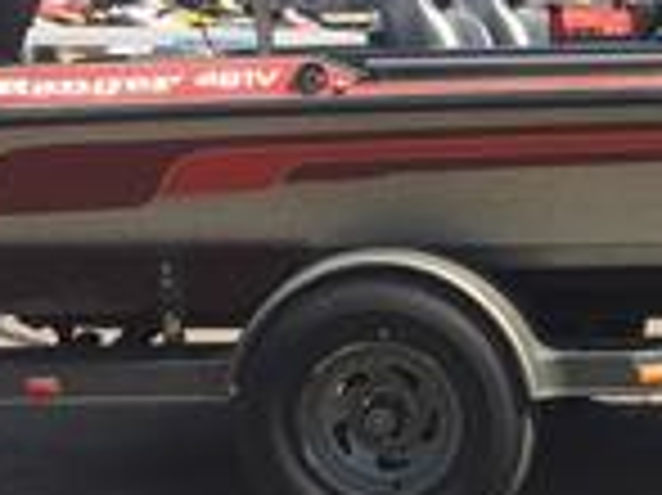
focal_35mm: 126
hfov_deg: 14.9
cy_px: 310
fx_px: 2408
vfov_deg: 11.7
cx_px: 878
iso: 32
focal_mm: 4.15
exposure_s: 1/1368
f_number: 2.2
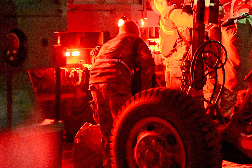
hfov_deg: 18.1
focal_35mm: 113
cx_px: 156
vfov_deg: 12.1
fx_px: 790
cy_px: 42
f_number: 2.8
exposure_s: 1/20
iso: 51200
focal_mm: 70
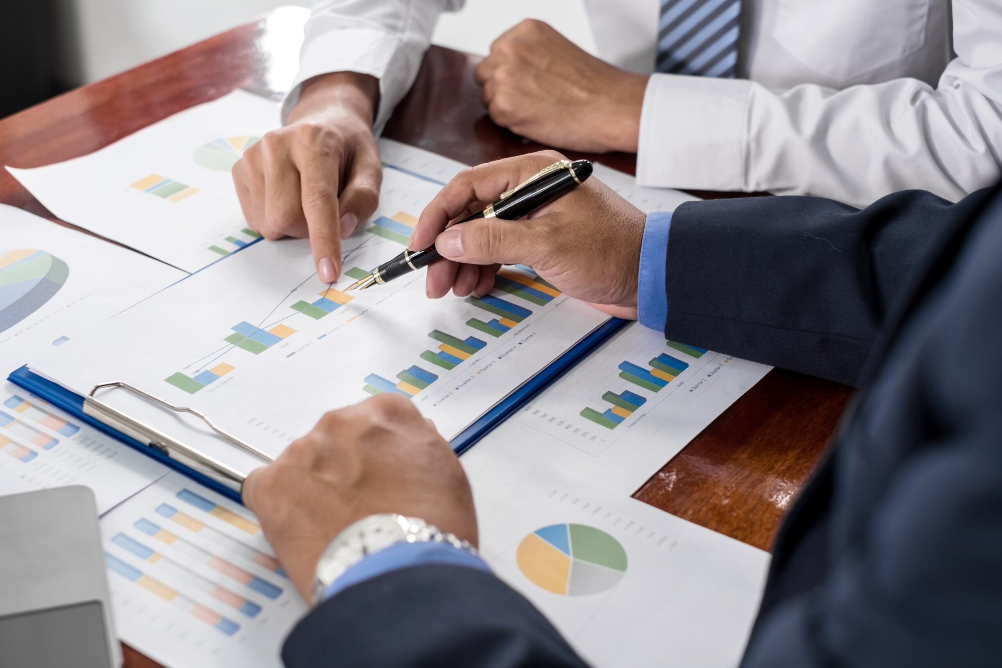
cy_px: 334
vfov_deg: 25.5
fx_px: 1475
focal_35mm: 53
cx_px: 501
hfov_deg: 37.5
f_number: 2.8
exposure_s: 1/100
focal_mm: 35
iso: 400
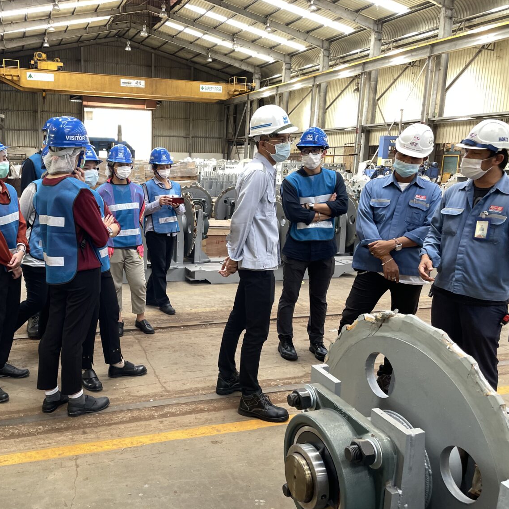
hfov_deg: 51.7
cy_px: 255
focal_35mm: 31
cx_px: 176
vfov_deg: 52.5
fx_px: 516
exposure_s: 1/102
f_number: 1.6
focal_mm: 4.2
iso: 125
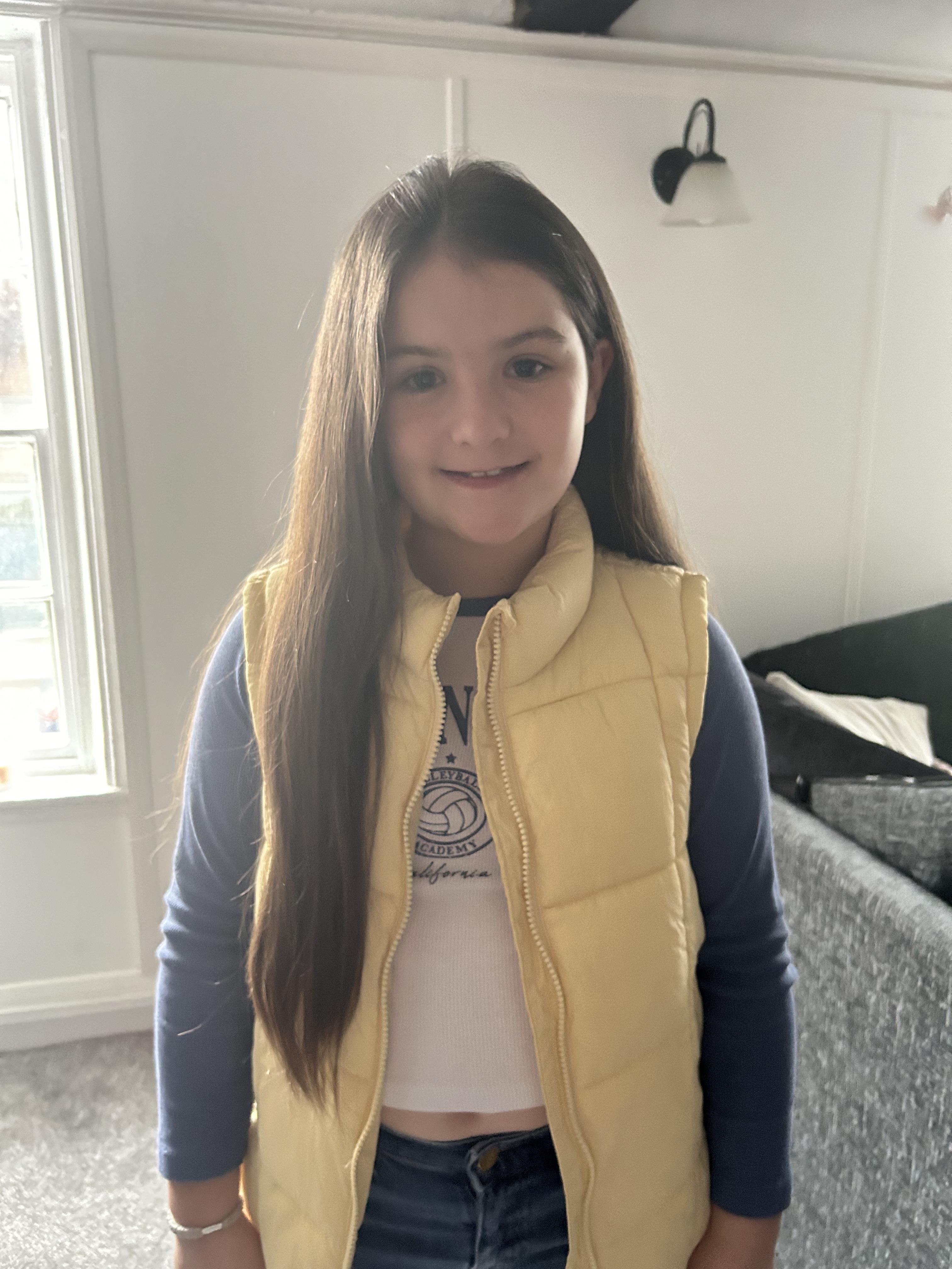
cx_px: 476
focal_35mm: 26
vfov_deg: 67.3
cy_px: 634
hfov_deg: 53.1
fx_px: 953
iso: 640
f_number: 1.5
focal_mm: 5.7
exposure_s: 1/30
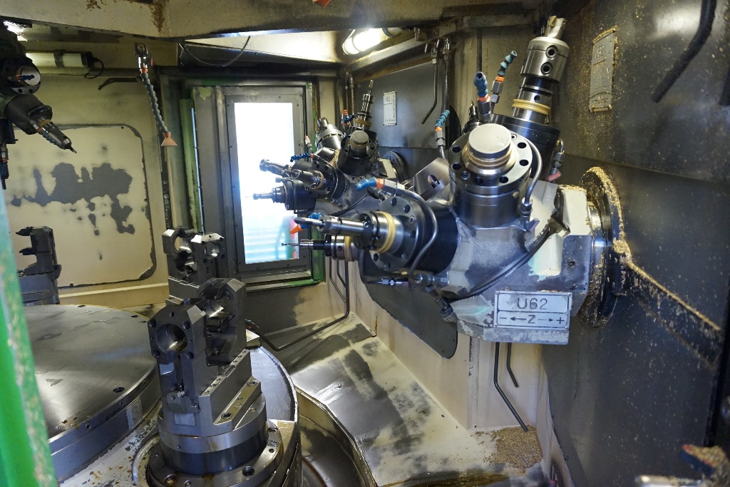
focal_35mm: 24
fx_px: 487
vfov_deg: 53.1
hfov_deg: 73.7
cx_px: 365
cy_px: 244
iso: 3200
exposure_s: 1/160
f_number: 3.5
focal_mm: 16
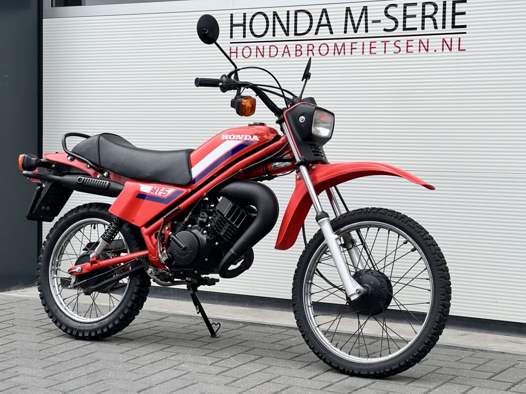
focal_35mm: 77
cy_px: 197
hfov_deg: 25.3
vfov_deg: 19.1
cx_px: 263
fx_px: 1170
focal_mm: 9
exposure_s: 1/155
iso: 32
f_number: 2.8
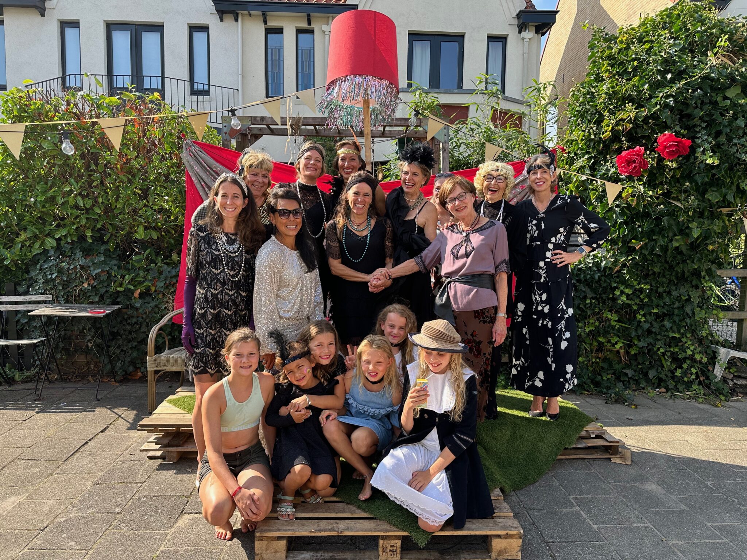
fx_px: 518
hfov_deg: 71.6
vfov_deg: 56.8
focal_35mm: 24
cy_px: 280
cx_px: 374
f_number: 1.78
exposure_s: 1/999
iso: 80
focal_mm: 6.86
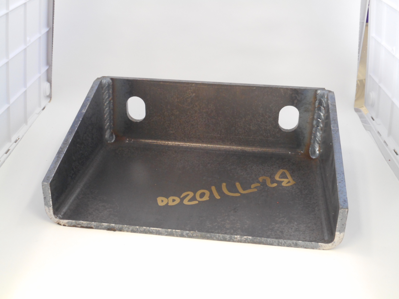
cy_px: 150
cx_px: 200
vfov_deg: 32.9
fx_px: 507
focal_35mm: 44
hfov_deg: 42.9
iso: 400
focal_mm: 7.9
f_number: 4.7
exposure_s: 1/15
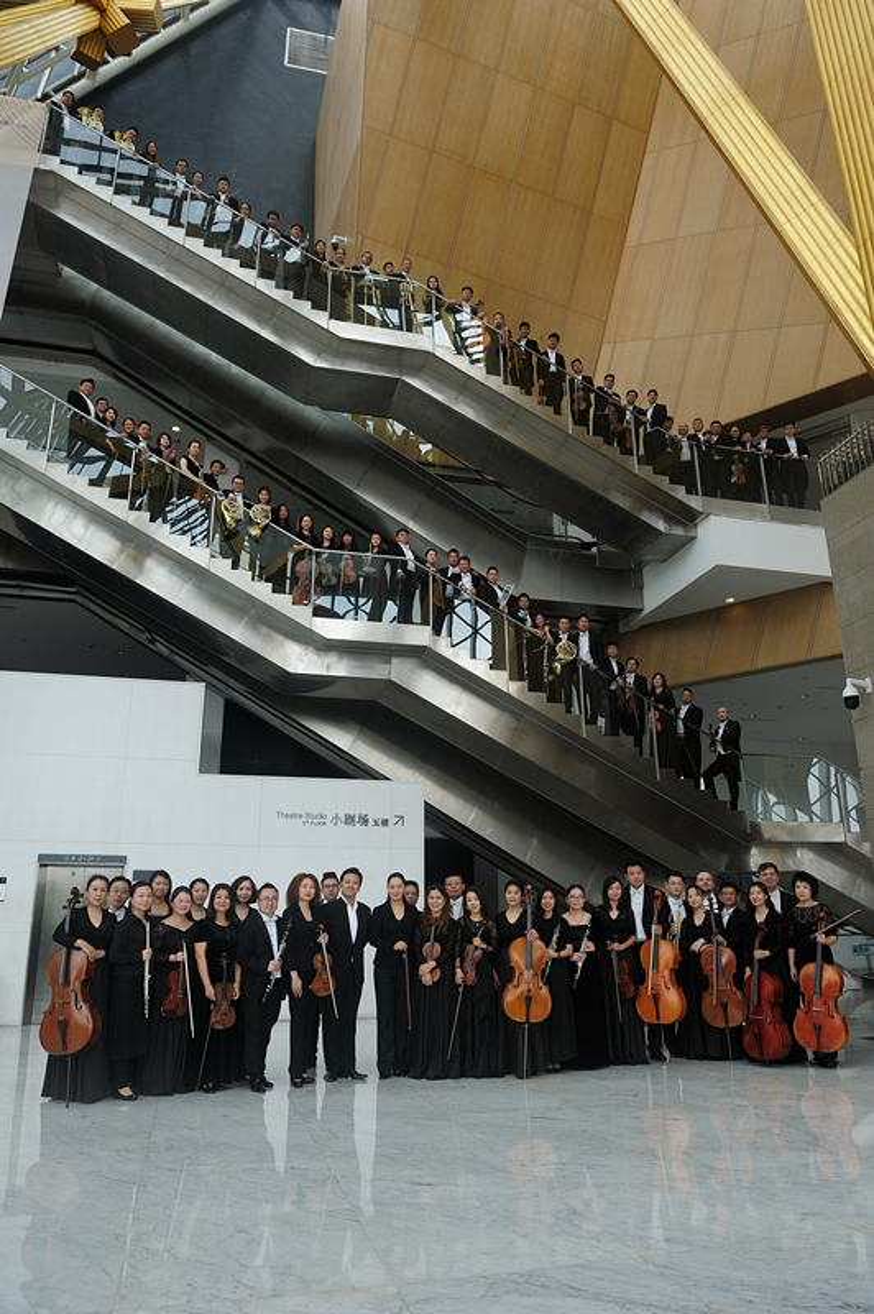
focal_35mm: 24
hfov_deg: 53.1
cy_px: 657
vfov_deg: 73.8
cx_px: 437
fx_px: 875
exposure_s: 1/60
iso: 400
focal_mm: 24
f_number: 6.3
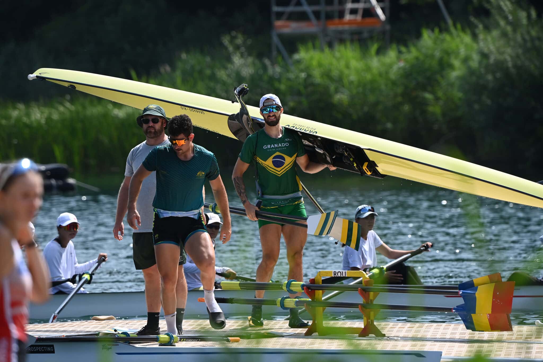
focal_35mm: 460
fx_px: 6937
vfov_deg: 3.0
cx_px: 272
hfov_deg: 4.5
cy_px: 181
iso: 500
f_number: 7.1
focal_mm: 460
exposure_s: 1/1250
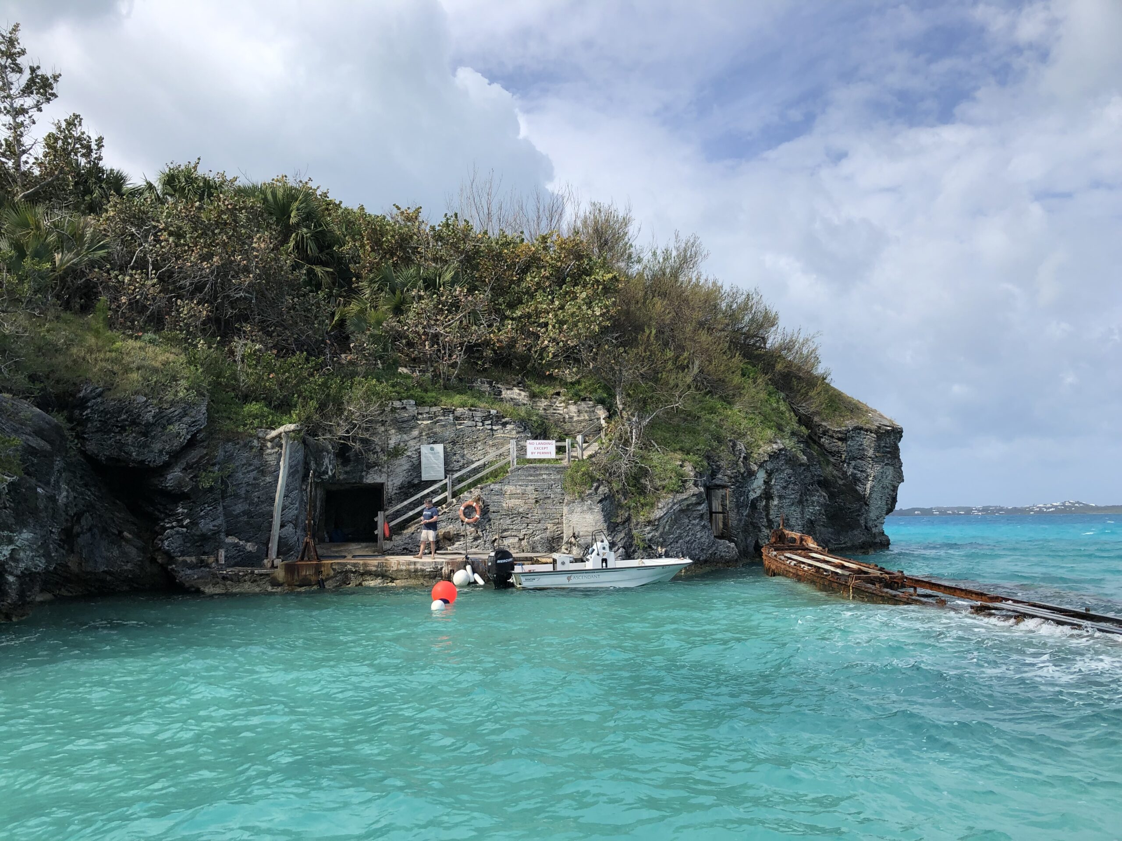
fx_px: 908
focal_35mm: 28
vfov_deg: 49.7
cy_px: 420
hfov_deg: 63.4
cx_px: 561
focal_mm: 3.99
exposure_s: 1/2000
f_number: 1.8
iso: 20
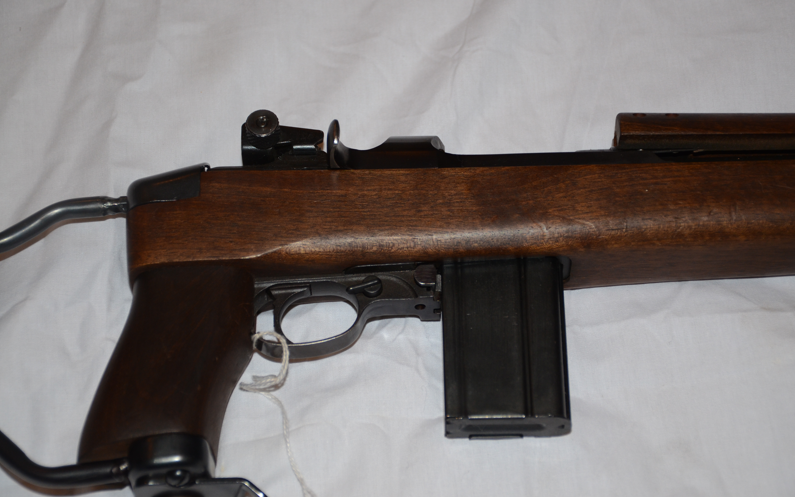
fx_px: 1863
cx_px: 400
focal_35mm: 86
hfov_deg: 24.1
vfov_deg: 15.2
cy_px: 236
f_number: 4.8
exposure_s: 1/60
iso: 500
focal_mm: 56
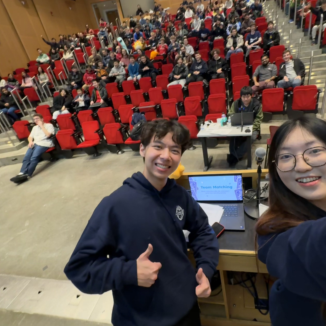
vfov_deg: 84.0
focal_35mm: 17
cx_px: 190
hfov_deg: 83.3
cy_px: 160
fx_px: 181
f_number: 2.2
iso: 640
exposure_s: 1/60
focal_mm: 2.22
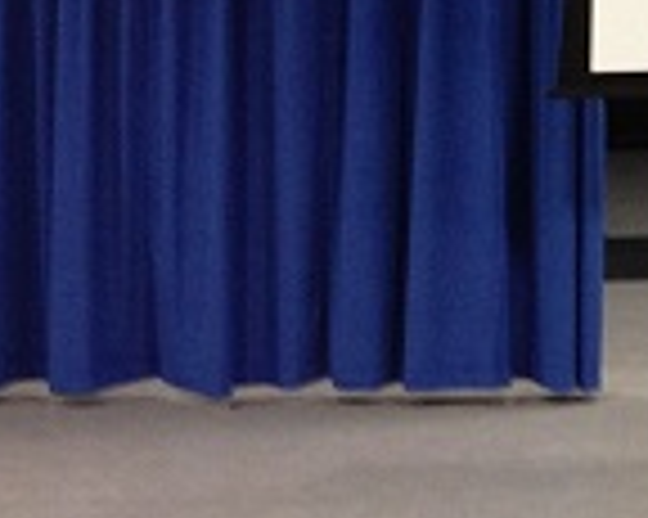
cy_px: -295
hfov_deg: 15.0
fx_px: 2281
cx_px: 976
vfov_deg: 12.2
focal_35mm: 119
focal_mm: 4.28
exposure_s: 1/20
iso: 160
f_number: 2.4
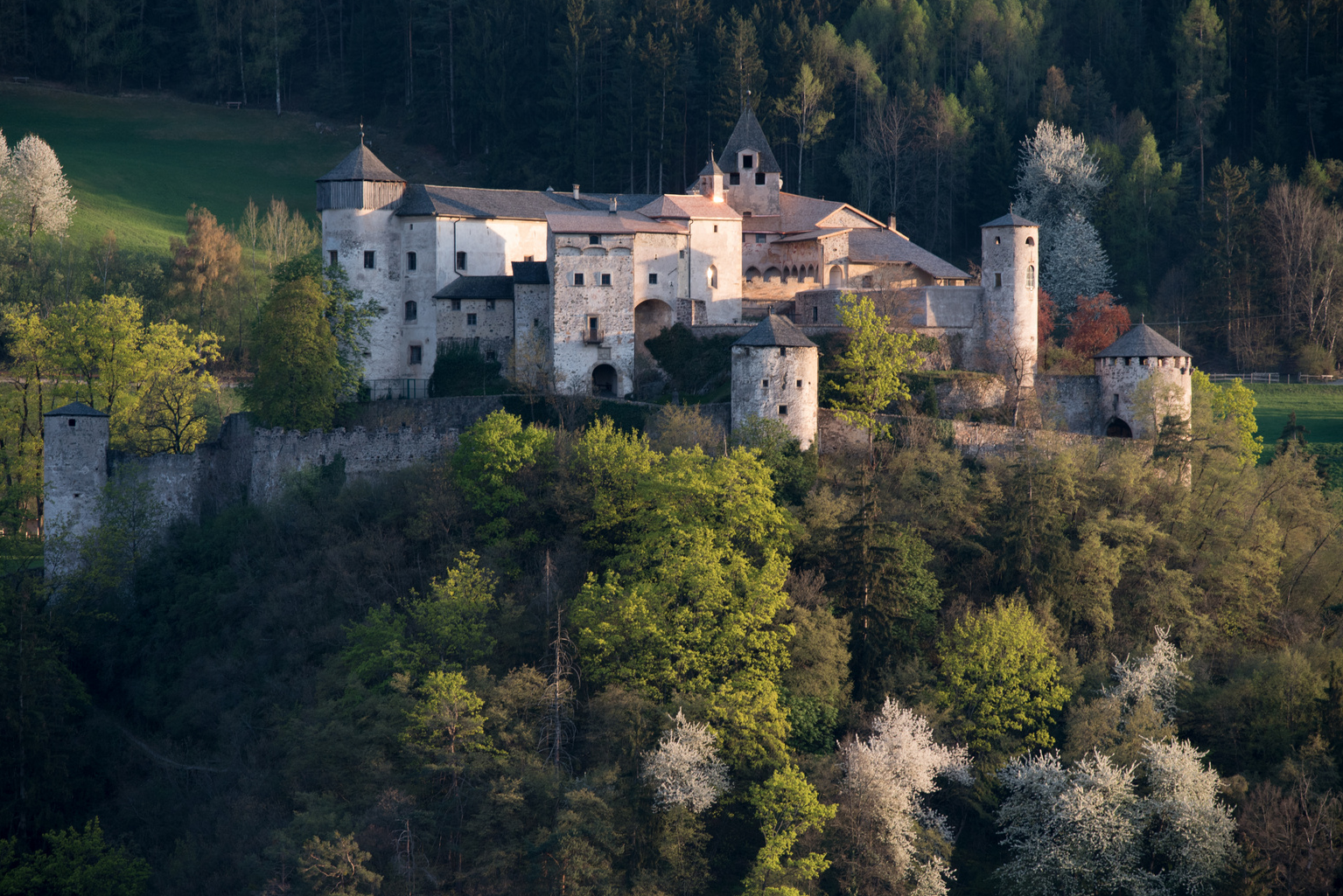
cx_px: 656
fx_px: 9442
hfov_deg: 8.1
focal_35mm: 253
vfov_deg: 5.4
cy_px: 454
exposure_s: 1/100
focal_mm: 240
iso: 400
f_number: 10
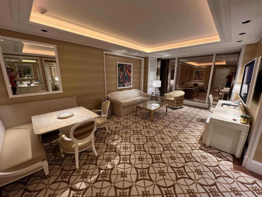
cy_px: 98
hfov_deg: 106.2
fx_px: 98
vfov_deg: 89.9
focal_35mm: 13
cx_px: 131
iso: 160
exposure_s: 1/60
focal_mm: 1.57
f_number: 1.8
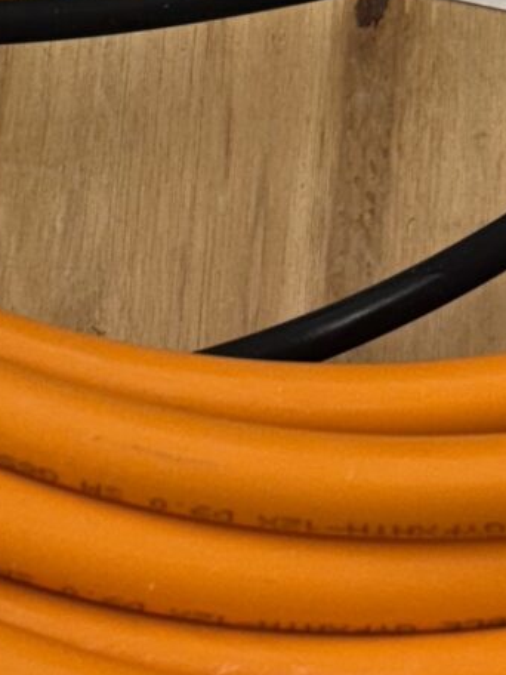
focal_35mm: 146
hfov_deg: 10.2
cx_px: 333
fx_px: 2846
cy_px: -212
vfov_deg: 13.0
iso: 80
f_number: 1.6
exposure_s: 1/100
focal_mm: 5.96
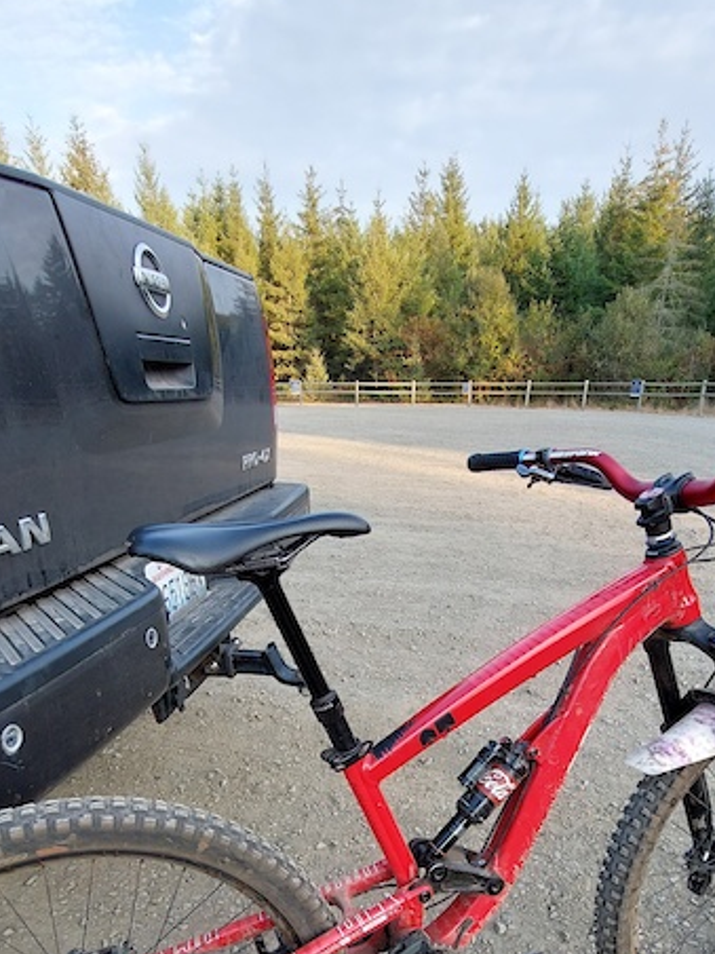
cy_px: 713
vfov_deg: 69.2
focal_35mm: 23
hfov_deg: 58.8
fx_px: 633
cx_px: 380
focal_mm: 1.74
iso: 50
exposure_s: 1/149
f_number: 2.2
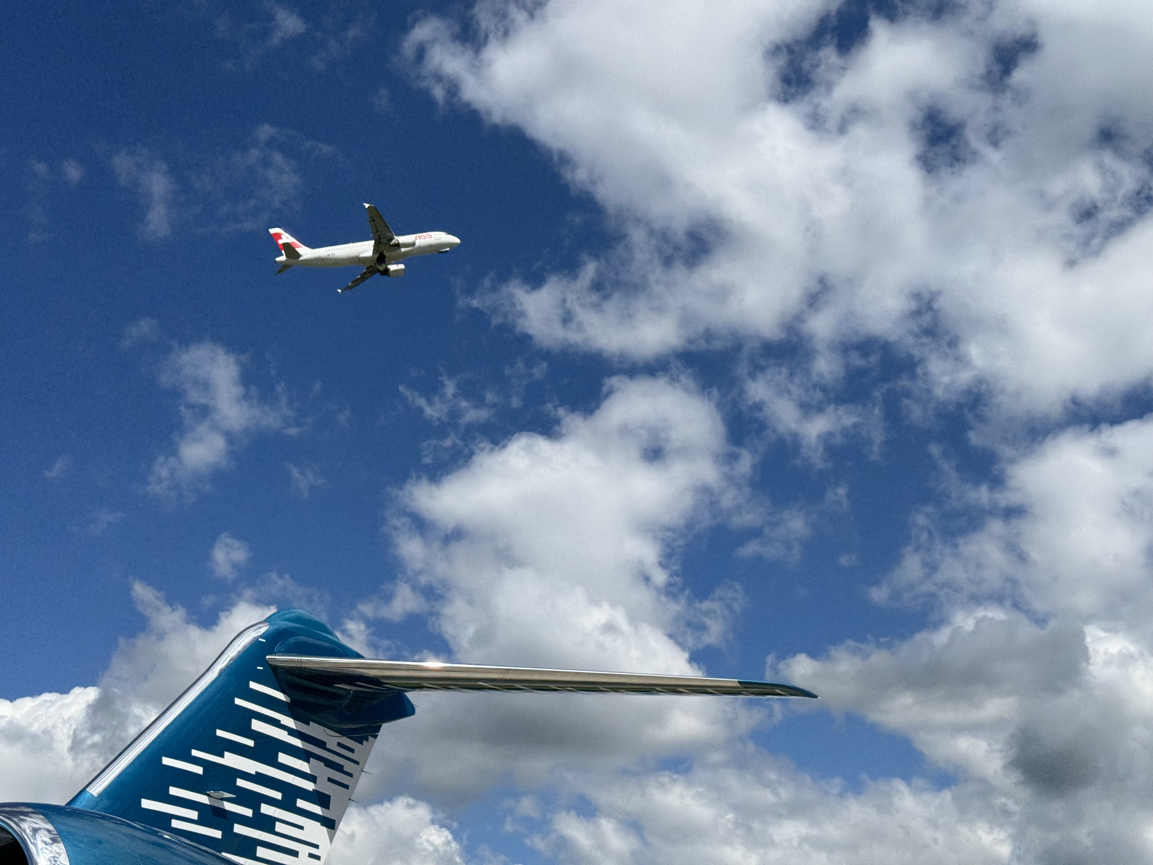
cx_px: 576
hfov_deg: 39.7
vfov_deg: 30.3
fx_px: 1599
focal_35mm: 48
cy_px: 432
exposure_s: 1/9009
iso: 64
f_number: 1.78
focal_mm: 6.76
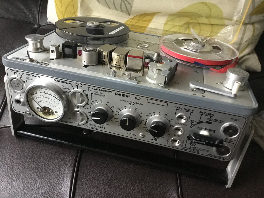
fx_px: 236
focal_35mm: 31
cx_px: 132
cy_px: 99
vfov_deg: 45.4
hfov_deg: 58.4
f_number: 2.4
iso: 250
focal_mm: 3.3
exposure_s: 1/20
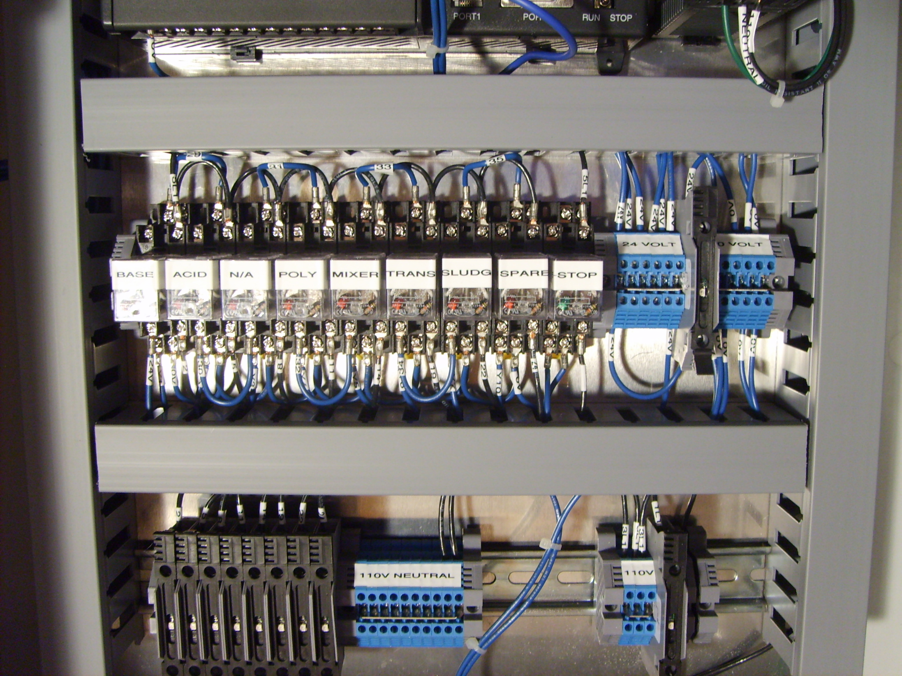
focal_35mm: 35
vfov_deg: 40.7
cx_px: 451
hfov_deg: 52.6
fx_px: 912
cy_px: 338
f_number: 2.8
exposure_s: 1/8
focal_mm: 5.8
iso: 140
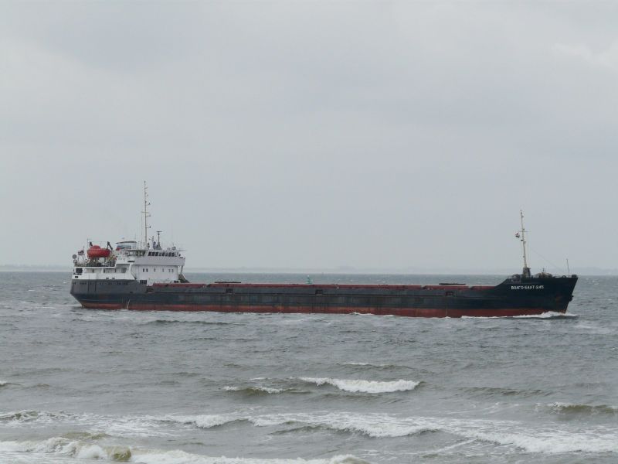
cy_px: 232
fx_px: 2749
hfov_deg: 12.8
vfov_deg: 9.6
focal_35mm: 154
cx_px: 309
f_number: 6.3
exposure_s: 1/500
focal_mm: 25.3
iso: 100
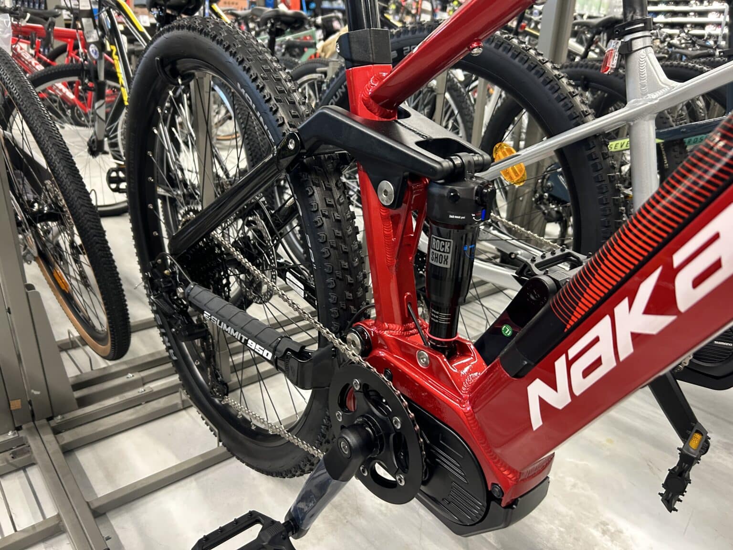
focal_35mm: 26
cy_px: 275
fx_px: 551
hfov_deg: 67.3
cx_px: 366
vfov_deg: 53.1
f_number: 1.5
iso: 250
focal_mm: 5.7
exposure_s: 1/60
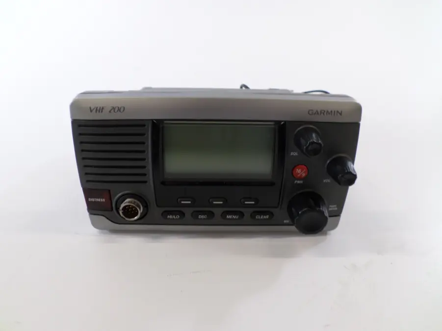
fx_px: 319
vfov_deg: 54.9
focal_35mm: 25
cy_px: 166
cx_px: 221
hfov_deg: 69.4
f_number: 2.5
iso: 80
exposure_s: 1/45
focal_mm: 4.5
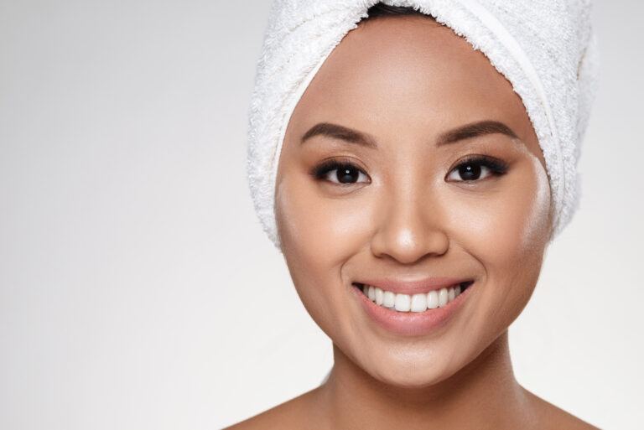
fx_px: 1879
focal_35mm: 105
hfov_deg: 19.4
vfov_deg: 13.1
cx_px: 322
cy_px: 215
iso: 320
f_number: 11
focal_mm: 105
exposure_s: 1/160
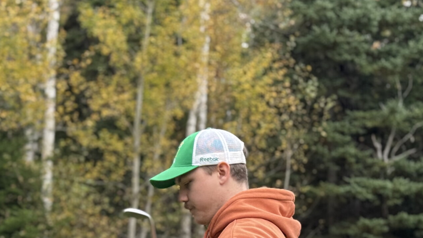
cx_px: 51
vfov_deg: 11.4
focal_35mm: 105
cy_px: 266
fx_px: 1178
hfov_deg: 20.0
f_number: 1.78
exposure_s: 1/461
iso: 64
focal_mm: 6.76
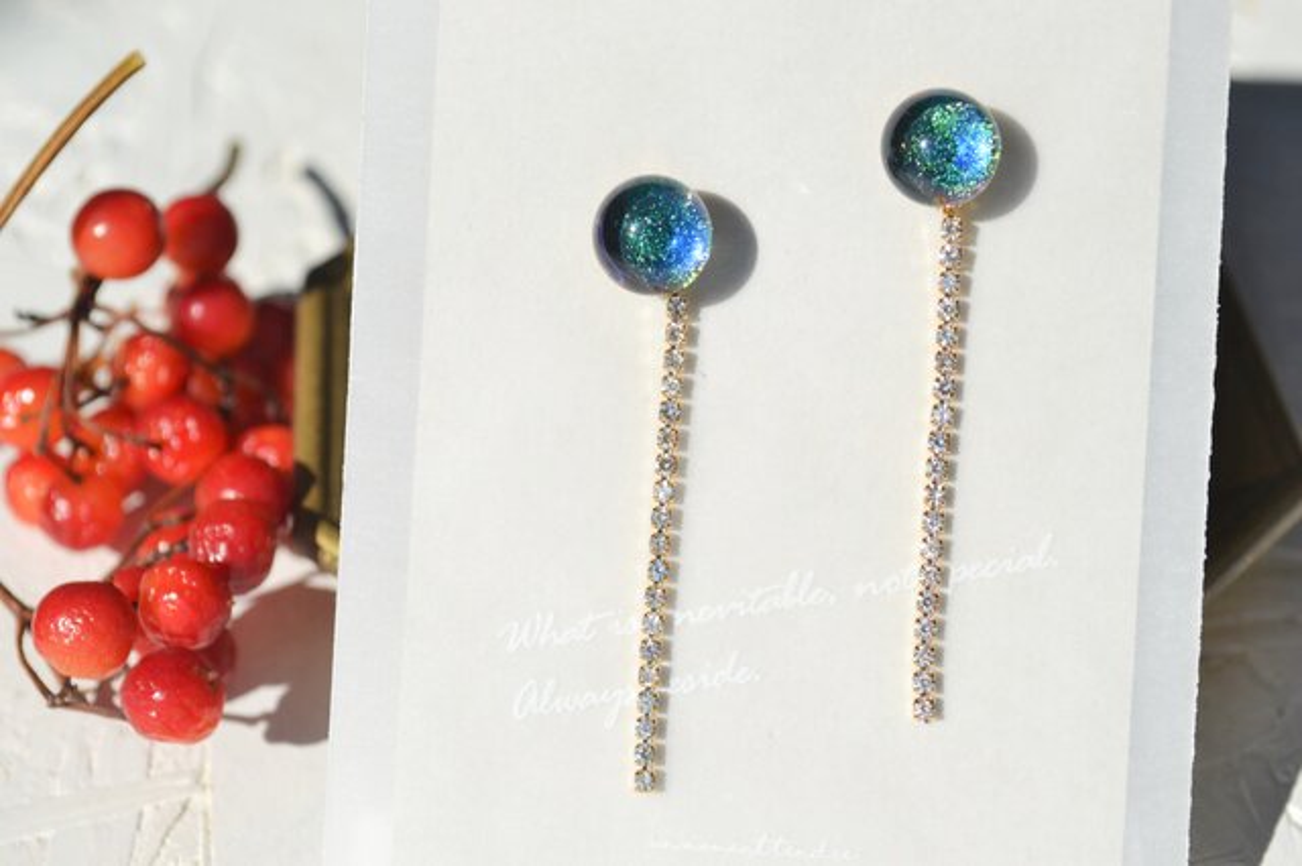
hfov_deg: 26.0
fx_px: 2819
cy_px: 433
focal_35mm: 78
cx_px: 651
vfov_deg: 17.5
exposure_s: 1/400
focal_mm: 52
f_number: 8
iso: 100
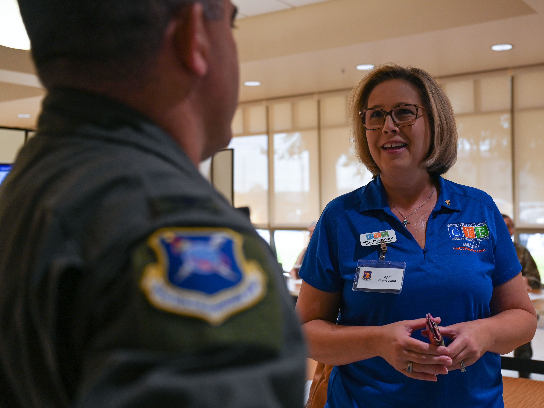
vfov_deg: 34.7
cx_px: 341
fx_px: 654
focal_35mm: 42
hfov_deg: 44.8
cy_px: 197
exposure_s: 1/160
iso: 640
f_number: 3.5
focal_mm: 34.5
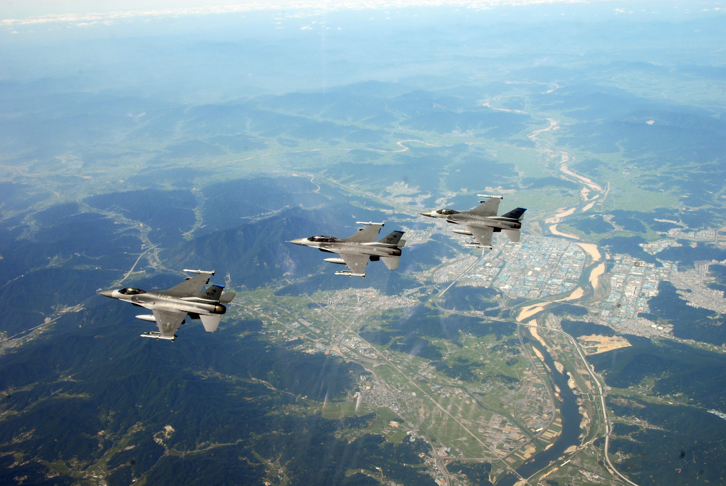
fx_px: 727
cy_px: 243
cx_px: 363
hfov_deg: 53.1
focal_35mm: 36
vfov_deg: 37.0
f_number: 18
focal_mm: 24
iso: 200
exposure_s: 1/100
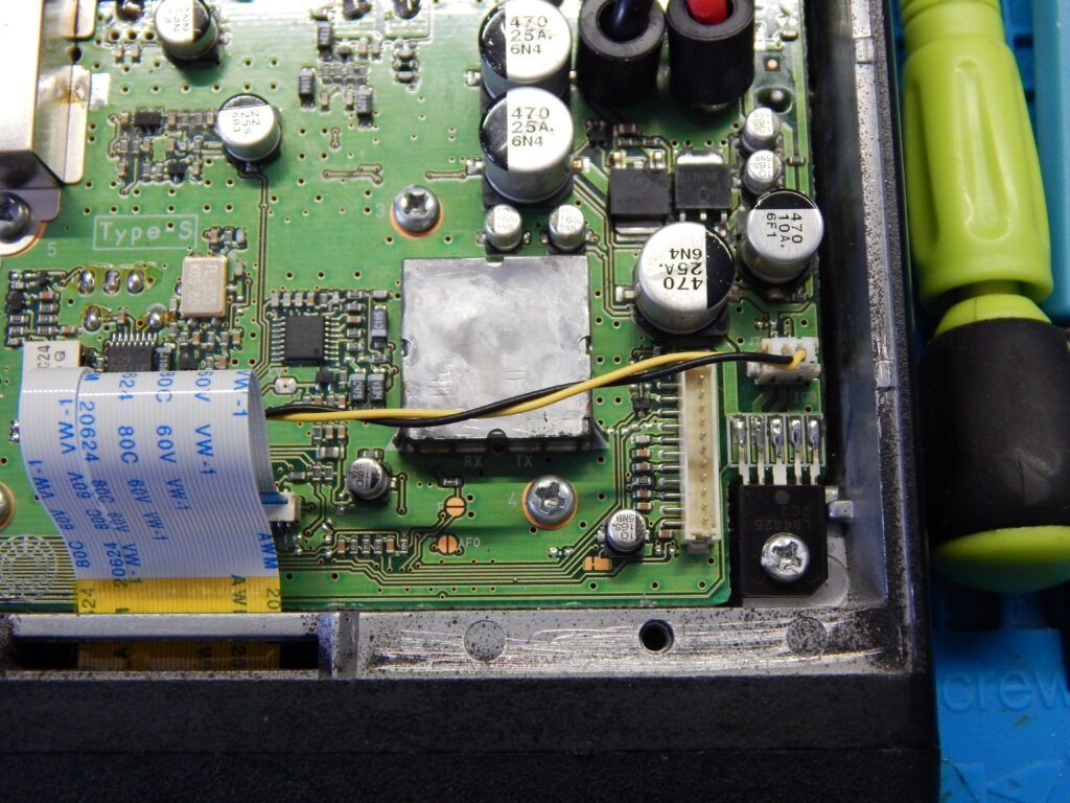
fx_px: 1484
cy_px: 402
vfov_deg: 30.3
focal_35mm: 48
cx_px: 535
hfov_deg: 39.7
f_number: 3.7
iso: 400
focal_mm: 8.6
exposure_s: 1/25
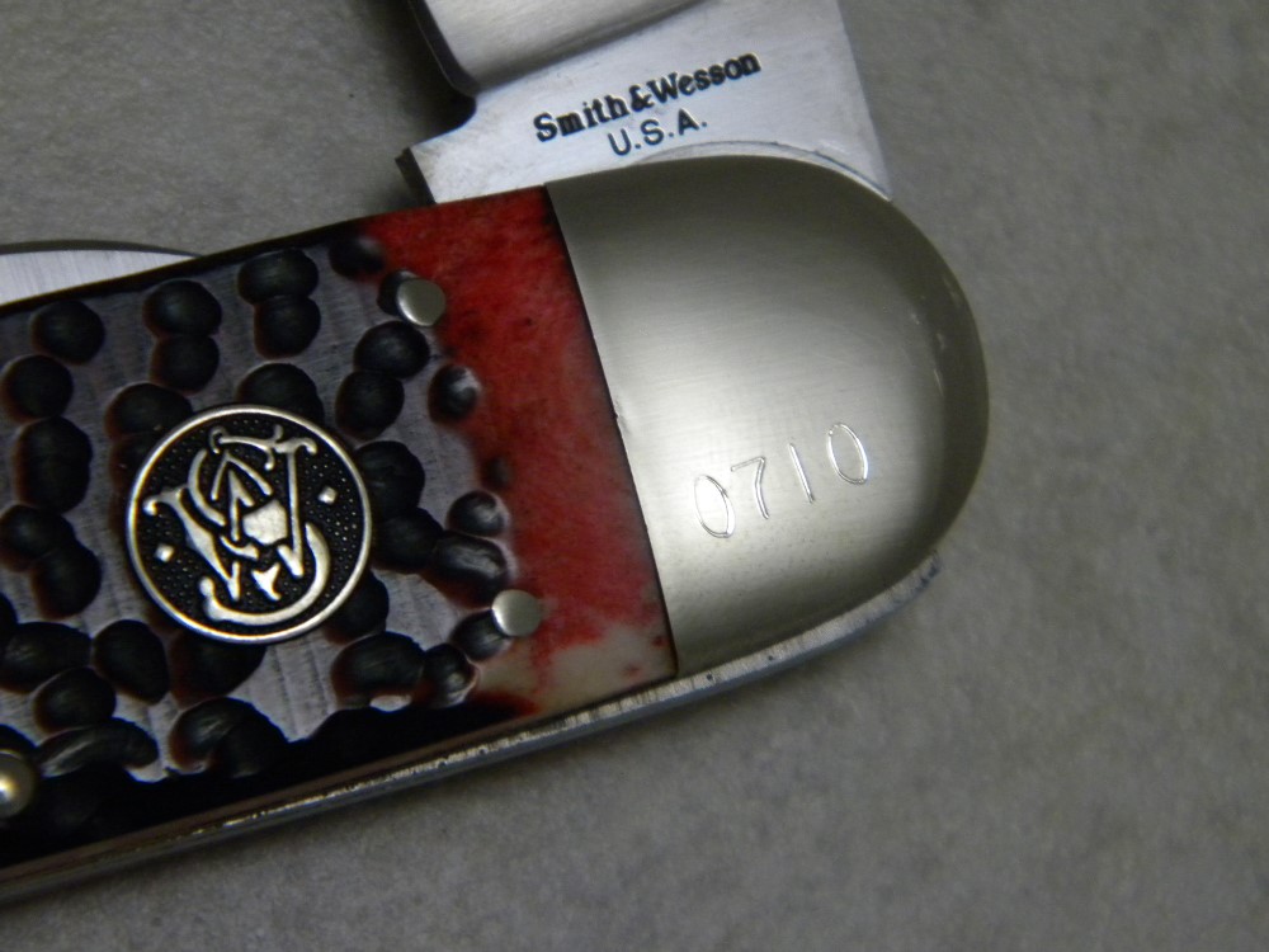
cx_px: 634
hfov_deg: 12.7
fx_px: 5719
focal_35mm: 156
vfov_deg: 9.5
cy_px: 476
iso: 400
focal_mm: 28.3
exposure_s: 1/64
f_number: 5
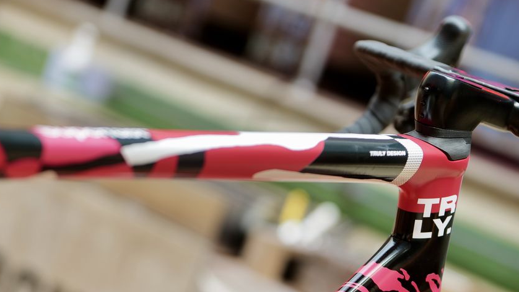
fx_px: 1376
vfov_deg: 12.0
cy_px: 296
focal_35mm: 100
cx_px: 259
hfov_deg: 21.4
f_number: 1.8
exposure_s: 1/125
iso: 100
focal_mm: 50
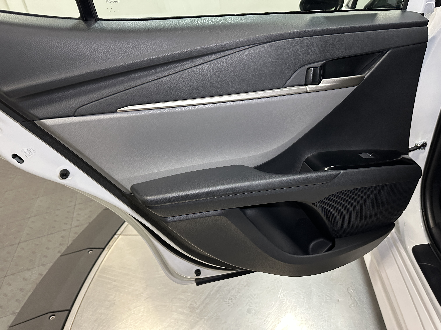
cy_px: 165
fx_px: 306
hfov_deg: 71.6
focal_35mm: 24
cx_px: 220
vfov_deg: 56.8
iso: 500
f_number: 1.78
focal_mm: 6.86
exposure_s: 1/60
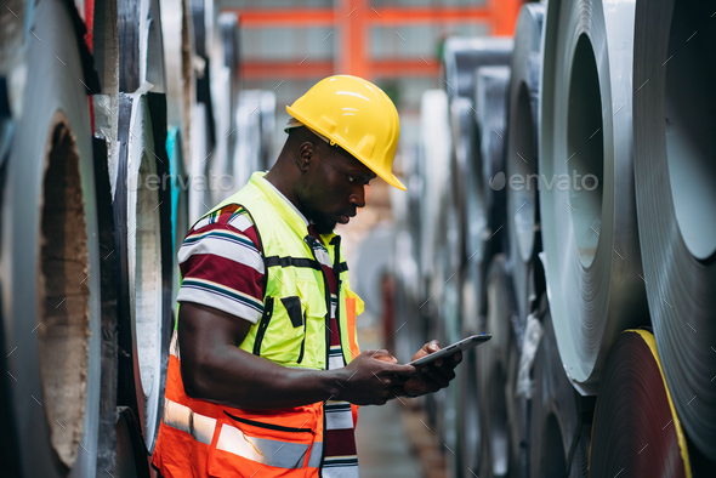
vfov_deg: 16.1
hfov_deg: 23.9
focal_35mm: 85
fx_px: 1691
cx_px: 358
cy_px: 239
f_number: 2
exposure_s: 1/160
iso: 320
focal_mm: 85
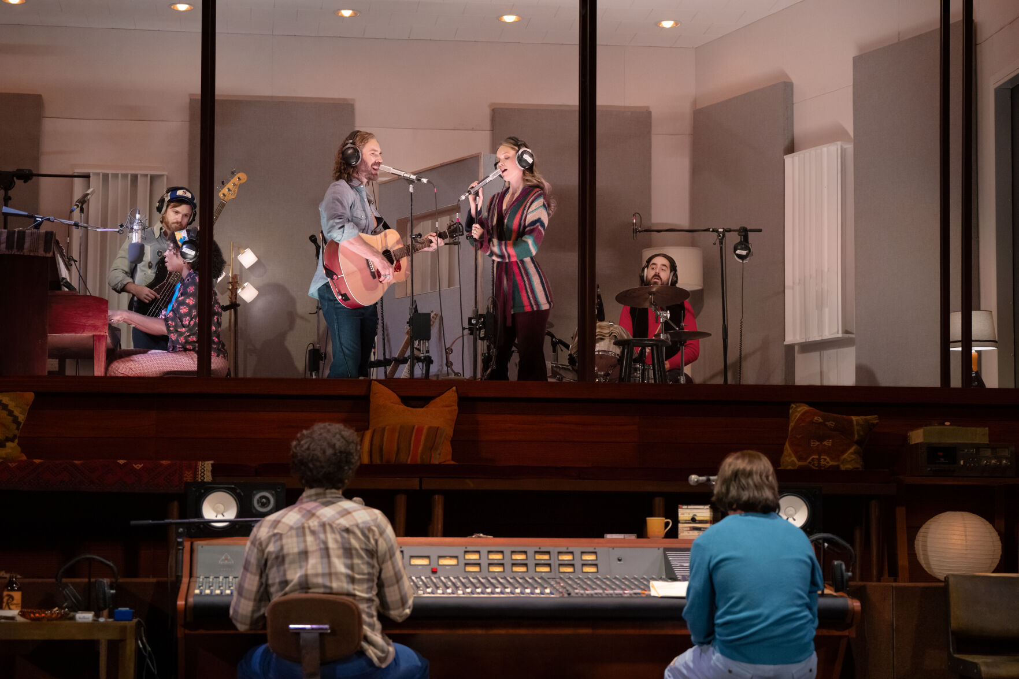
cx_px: 510
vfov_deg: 17.3
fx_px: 2236
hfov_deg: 25.7
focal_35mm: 79
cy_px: 340
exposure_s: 1/250
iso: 2500
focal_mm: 79
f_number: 4
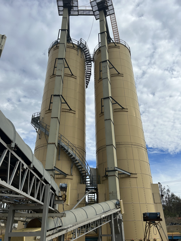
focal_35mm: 26
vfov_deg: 67.3
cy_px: 120
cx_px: 90
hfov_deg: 53.1
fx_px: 181
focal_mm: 5.7
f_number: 1.5
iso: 50
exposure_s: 1/6993
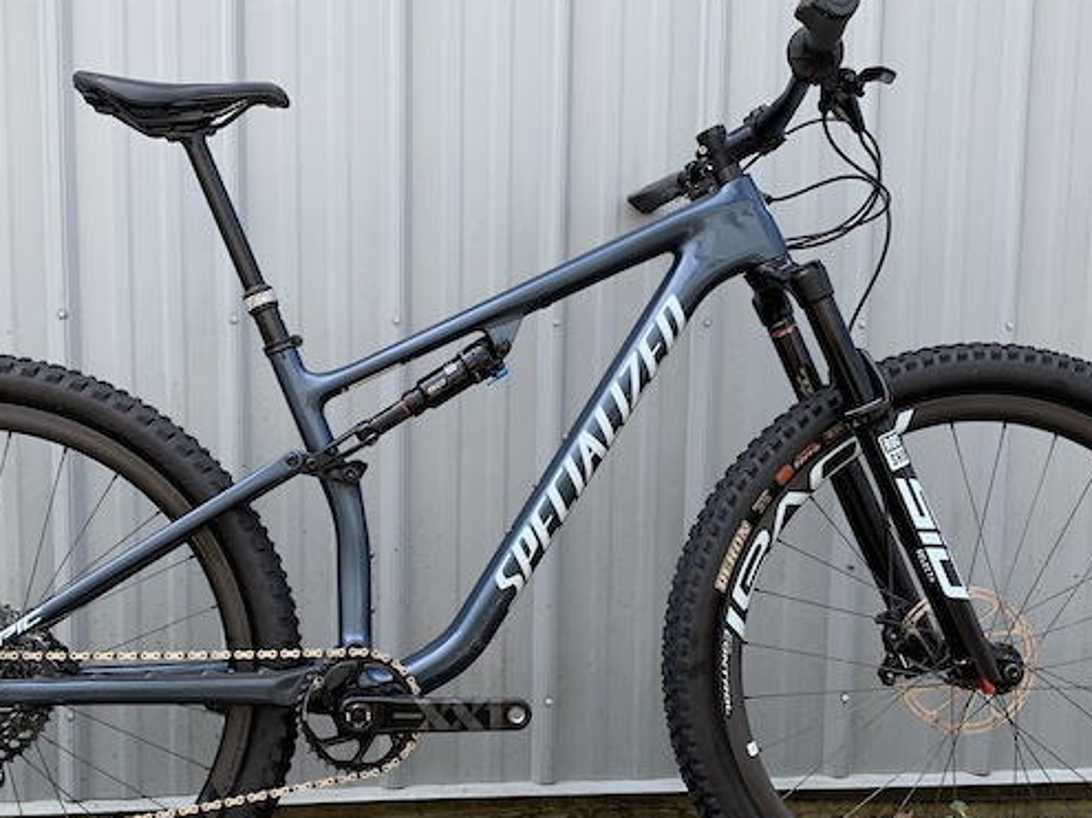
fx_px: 1325
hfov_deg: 44.7
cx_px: 465
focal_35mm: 42
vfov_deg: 34.0
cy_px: 542
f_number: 1.8
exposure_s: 1/355
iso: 25
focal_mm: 4.25
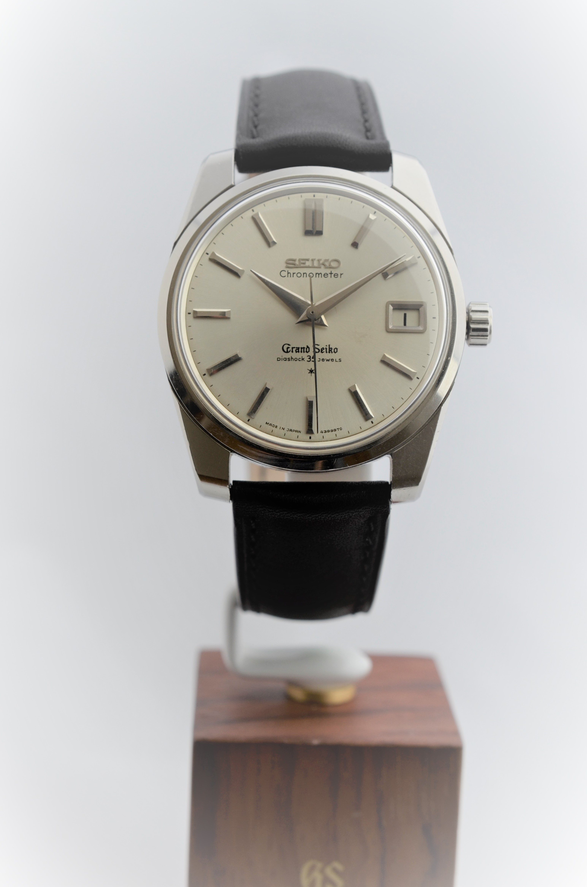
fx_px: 1474
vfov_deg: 33.5
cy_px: 444
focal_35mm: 60
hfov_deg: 22.5
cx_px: 294
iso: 280
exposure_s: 1/60
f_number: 8
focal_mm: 40
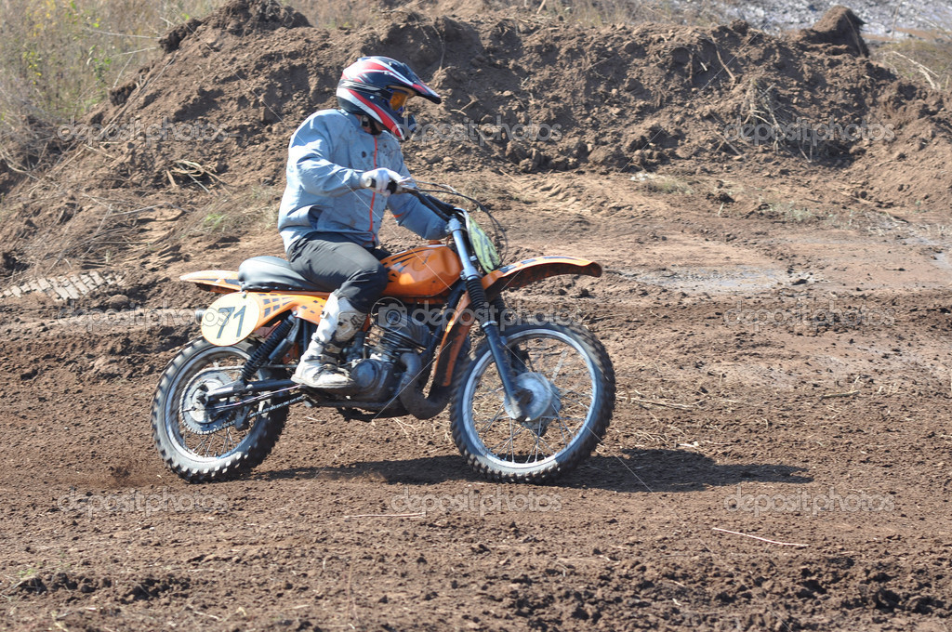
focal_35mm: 128
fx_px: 3367
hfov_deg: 16.1
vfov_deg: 10.7
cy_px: 316
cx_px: 476
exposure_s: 1/500
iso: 320
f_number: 5.6
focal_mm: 85
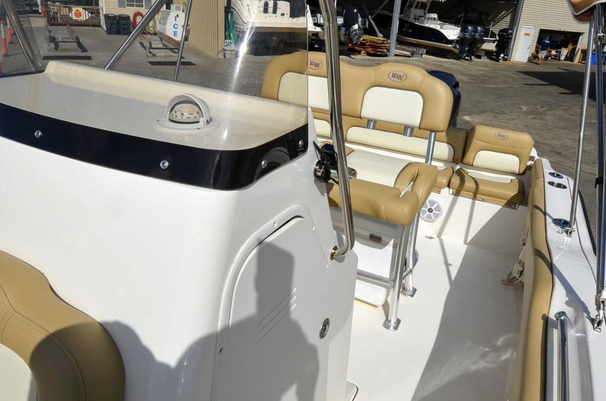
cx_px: 323
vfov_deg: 48.7
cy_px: 184
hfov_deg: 68.6
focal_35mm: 26
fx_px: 443
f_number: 11
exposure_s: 1/500
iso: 100
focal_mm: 11.5
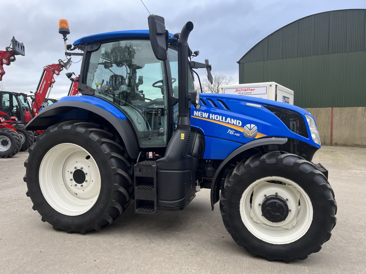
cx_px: 183
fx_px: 275
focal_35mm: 26
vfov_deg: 53.1
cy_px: 137
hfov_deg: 67.3
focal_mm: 5.1
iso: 40
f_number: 1.6
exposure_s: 1/209
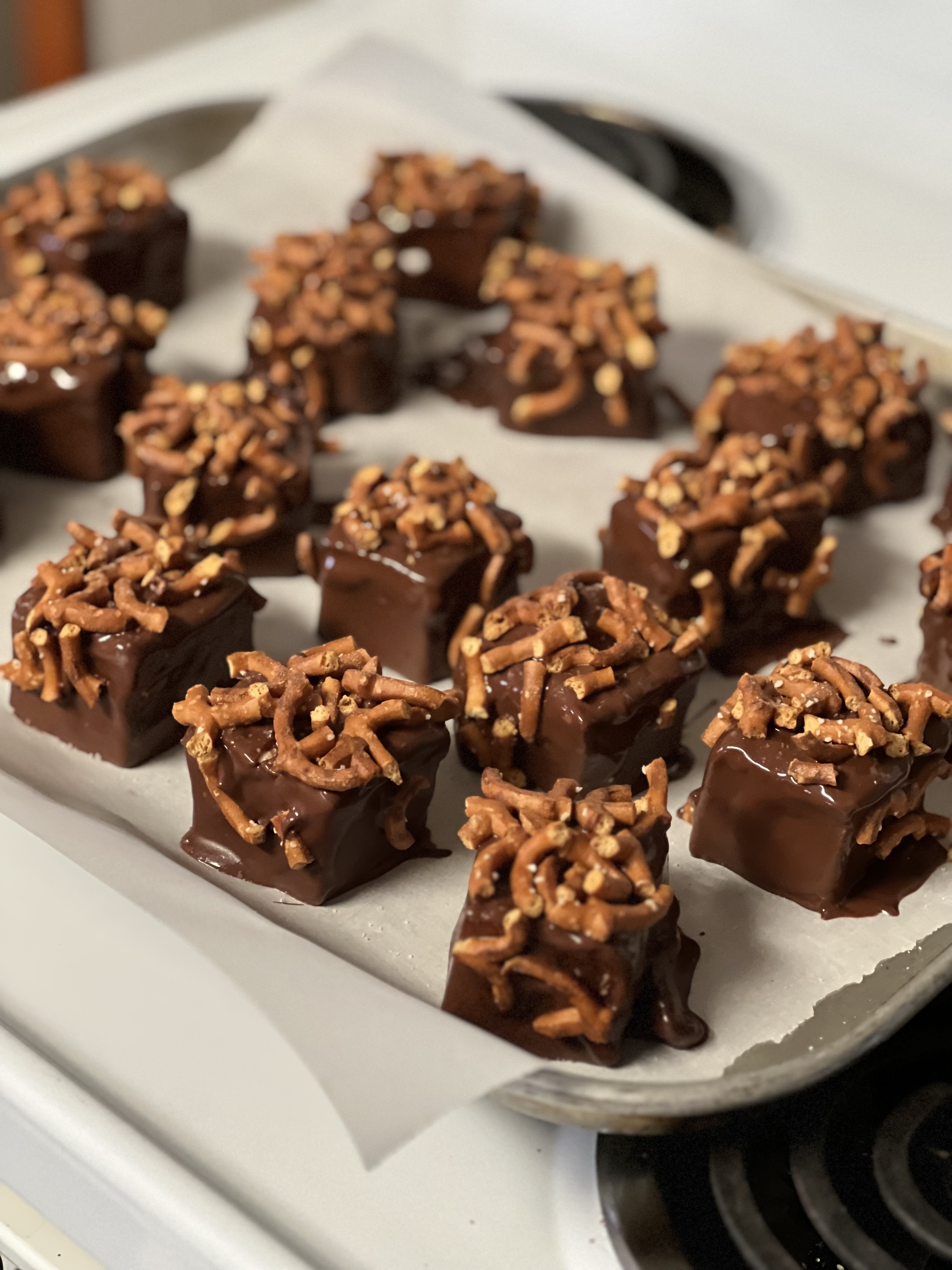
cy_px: 635
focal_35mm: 77
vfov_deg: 25.3
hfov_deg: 19.1
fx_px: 2824
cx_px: 476
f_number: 2.8
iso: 640
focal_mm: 9
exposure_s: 1/15
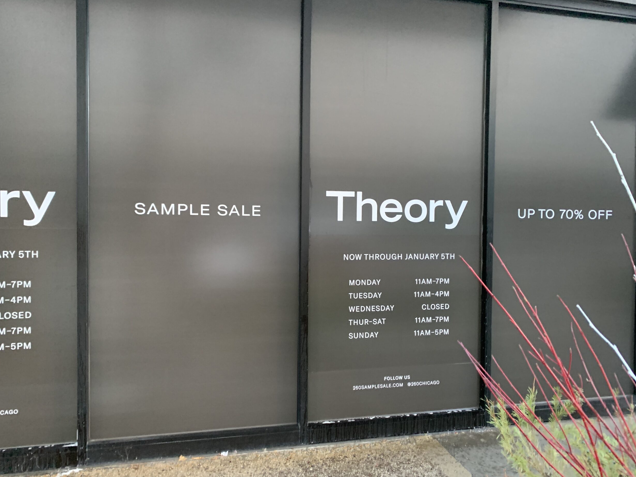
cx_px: 318
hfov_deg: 65.3
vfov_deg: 51.3
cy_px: 247
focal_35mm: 27
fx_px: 496
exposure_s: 1/60
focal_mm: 4.25
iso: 400
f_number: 1.8
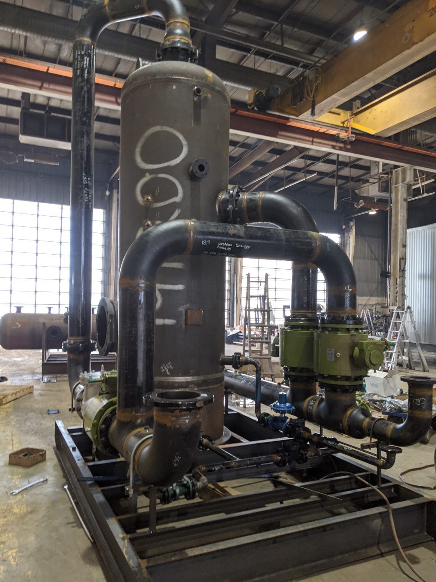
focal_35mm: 27
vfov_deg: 65.3
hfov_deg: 51.4
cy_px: 291
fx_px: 453
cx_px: 218
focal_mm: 4.44
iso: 129
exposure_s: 1/38
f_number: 1.8
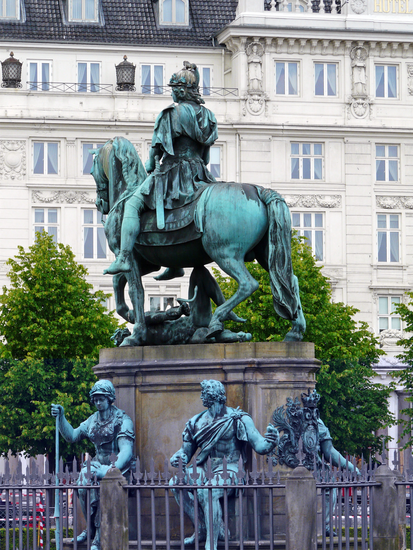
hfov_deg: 10.3
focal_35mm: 144
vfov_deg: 13.7
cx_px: 206
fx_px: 2291
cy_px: 275
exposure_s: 1/250
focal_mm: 23.7
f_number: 5
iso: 100
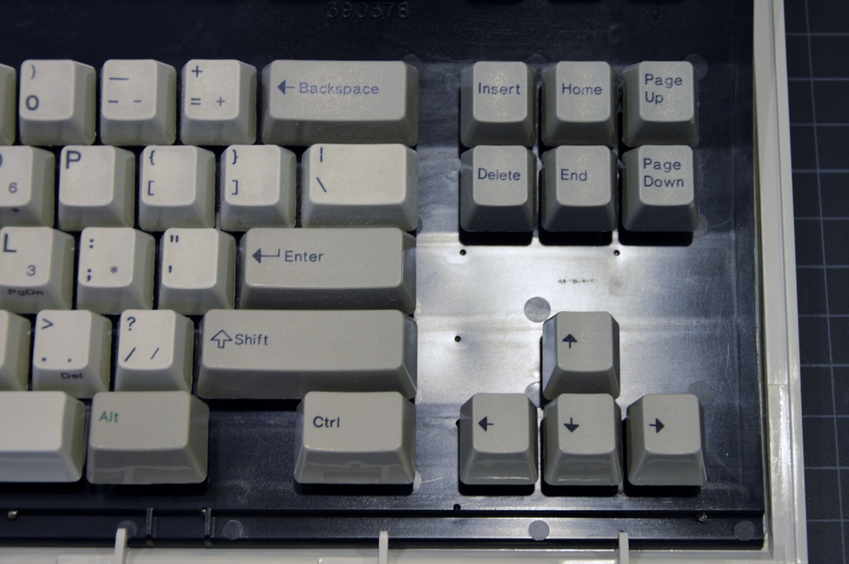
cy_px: 282
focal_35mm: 78
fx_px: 1838
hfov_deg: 26.0
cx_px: 424
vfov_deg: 17.5
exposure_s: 1/20
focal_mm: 52
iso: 400
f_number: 5
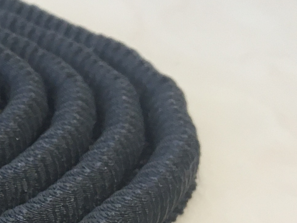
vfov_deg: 12.0
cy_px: 265
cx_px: -192
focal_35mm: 121
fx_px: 1038
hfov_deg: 14.7
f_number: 2.2
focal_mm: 4.15
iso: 25
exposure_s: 1/33
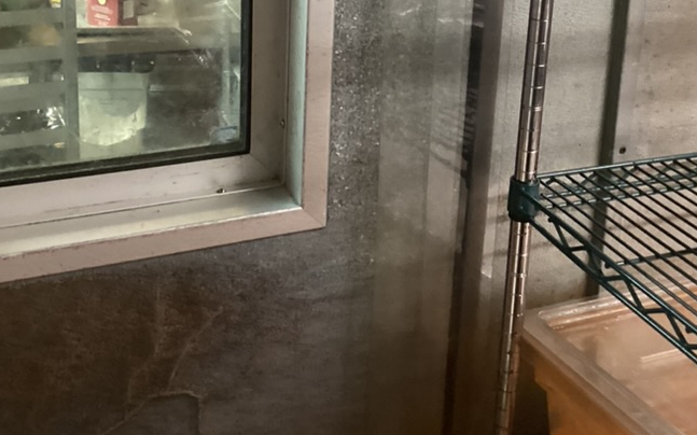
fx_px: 988
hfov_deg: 38.8
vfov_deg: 23.8
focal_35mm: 52
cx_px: 406
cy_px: -3
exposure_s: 1/30
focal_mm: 3.3
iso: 400
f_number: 2.4
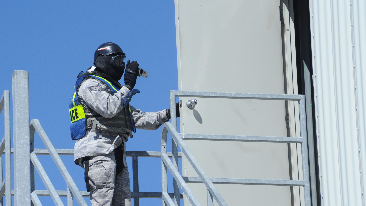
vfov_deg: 3.1
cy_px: 95
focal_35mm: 390
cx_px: 163
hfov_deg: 5.5
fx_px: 3785
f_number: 14
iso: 800
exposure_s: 1/800
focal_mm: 300
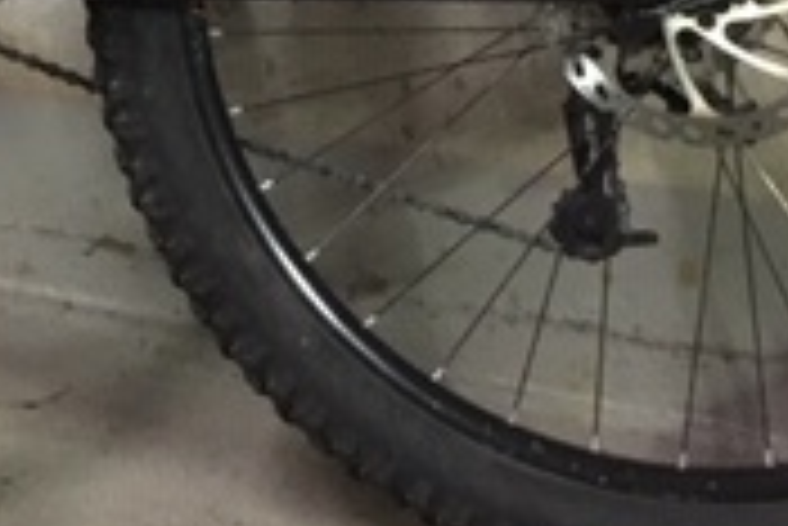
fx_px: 2410
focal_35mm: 110
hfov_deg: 17.8
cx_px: -135
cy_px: -414
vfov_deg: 11.6
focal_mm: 4.15
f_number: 2.2
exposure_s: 1/15
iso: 400
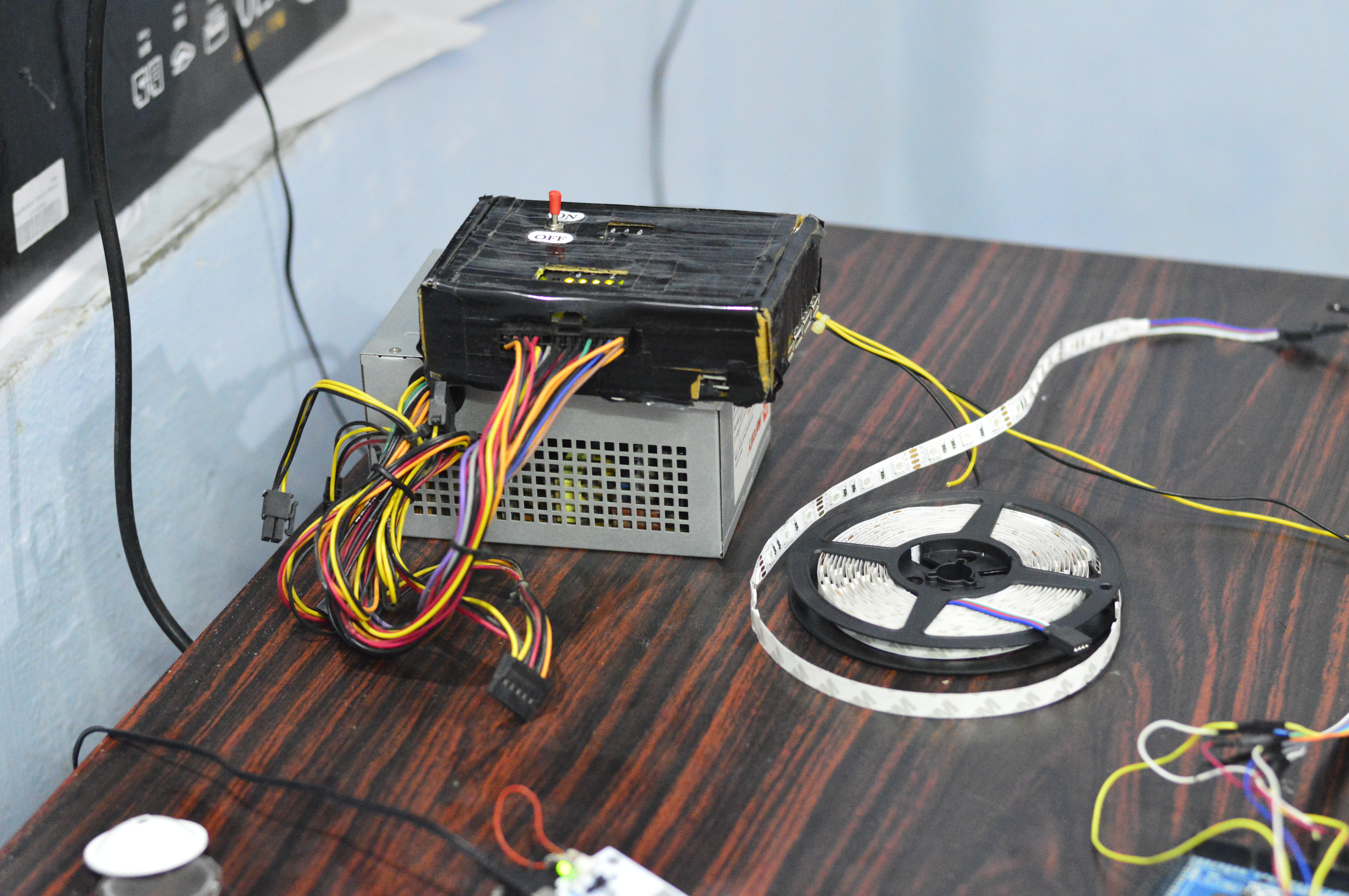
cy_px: 448
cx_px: 674
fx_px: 2808
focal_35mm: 75
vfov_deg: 18.1
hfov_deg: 27.0
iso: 4000
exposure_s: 1/60
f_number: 2.8
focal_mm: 50
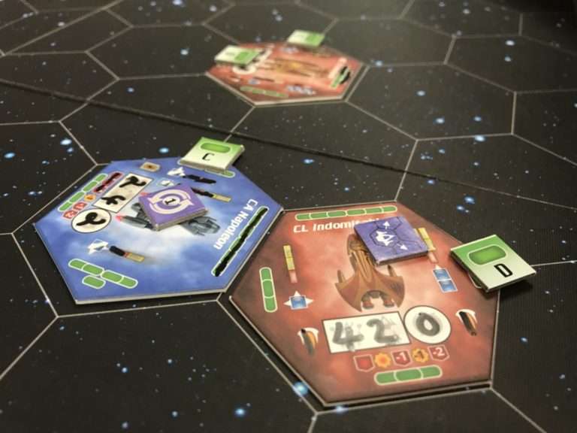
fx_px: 467
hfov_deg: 63.4
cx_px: 288
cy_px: 216
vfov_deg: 49.7
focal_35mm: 28
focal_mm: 3.99
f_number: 1.8
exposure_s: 1/33
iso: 40
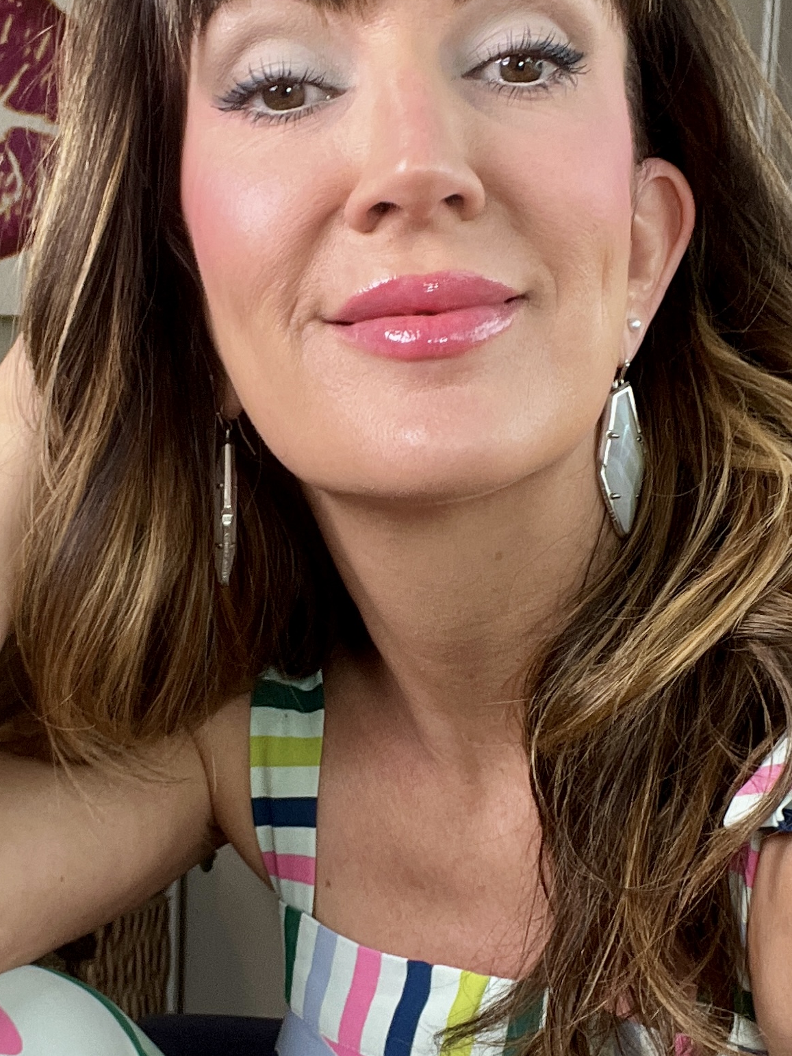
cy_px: 556
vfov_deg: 38.9
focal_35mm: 49
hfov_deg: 29.7
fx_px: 1494
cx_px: 366
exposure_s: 1/60
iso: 80
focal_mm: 2.71
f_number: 2.2
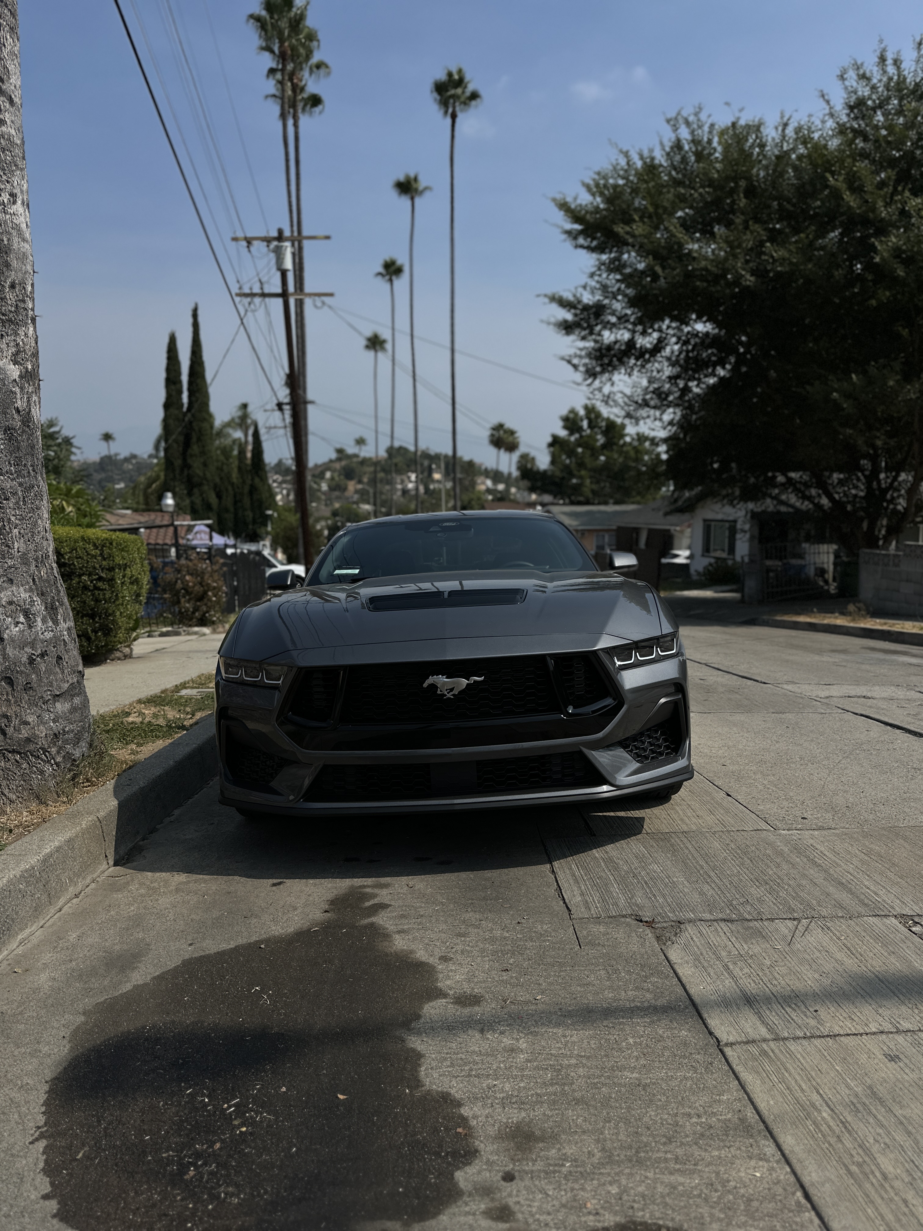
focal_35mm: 24
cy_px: 616
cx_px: 462
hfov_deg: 56.8
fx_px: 853
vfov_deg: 71.6
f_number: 1.78
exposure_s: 1/12048
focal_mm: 6.86
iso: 80
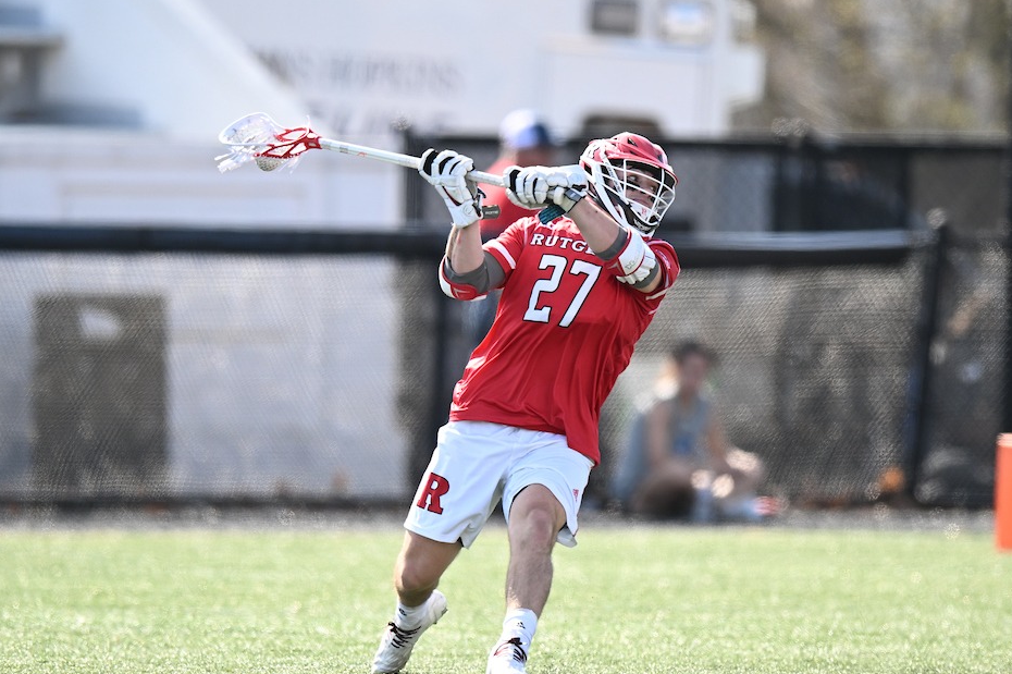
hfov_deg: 2.7
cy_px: 326
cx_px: 477
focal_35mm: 774
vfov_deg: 1.8
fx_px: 21746
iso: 400
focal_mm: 400
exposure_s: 1/2500
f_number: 2.8
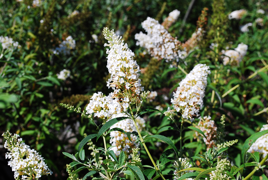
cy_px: 90
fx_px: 403
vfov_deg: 25.2
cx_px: 134
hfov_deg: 36.8
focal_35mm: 54
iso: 100
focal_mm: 36
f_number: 9
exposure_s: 1/320
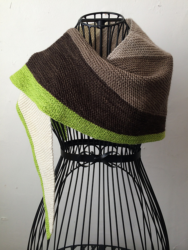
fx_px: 217
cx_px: 94
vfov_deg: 60.0
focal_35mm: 30
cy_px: 125
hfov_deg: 46.8
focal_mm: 4.12
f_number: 2.2
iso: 50
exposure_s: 1/120
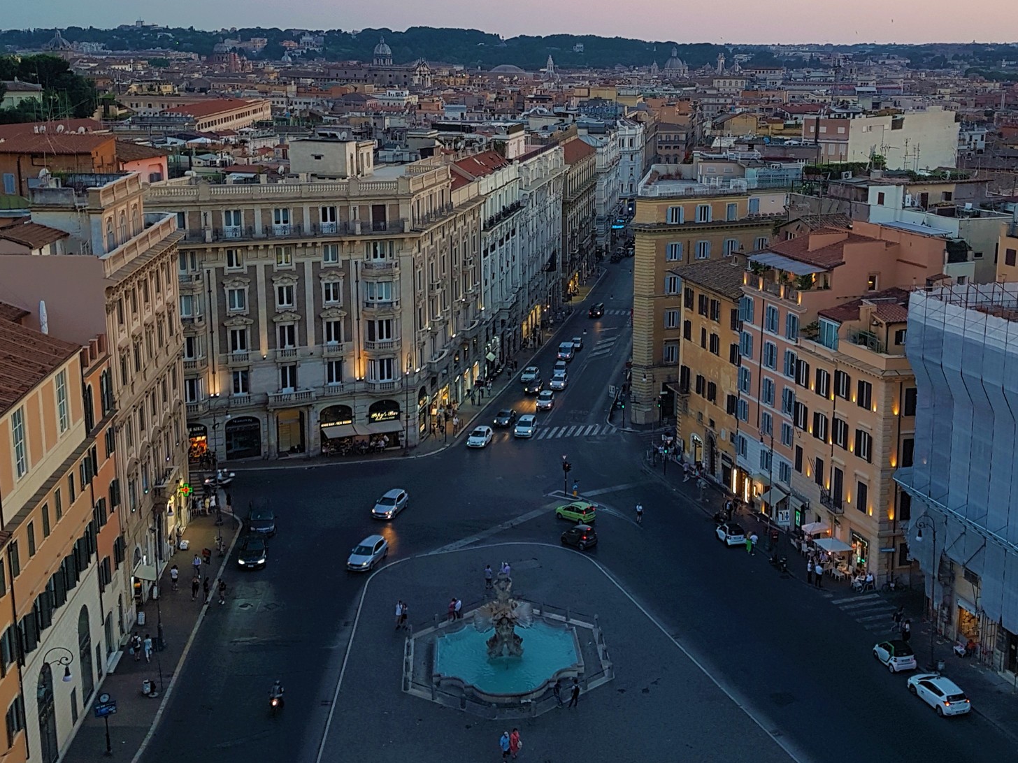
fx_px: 1059
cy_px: 333
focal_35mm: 36
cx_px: 582
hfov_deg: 51.2
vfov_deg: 39.6
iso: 40
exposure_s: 1/100
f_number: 1.7
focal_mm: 4.2
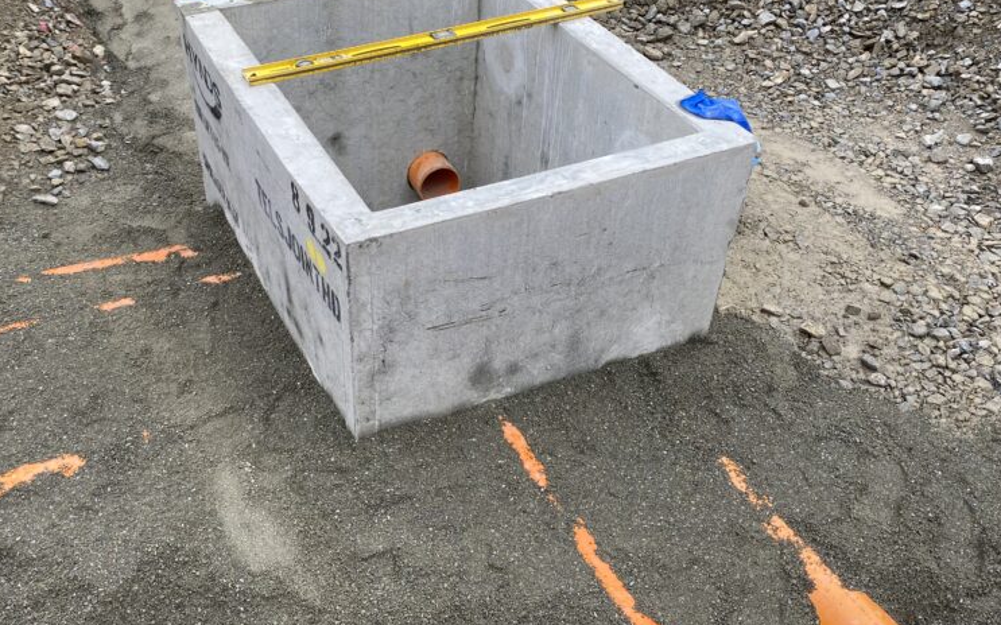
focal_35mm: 38
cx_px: 445
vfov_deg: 33.6
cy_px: 330
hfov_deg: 51.4
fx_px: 1036
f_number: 1.8
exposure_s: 1/271
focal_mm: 4.25
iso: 32
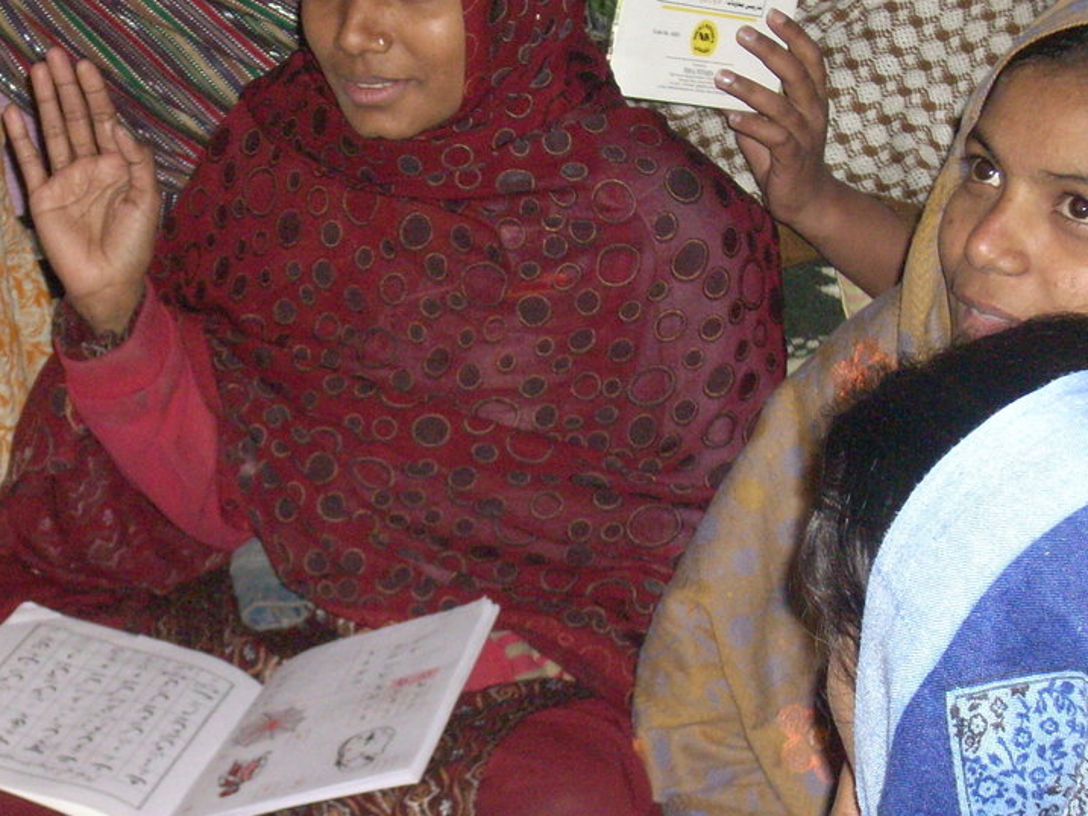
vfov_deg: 13.5
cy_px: 361
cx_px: 384
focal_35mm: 110
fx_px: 3458
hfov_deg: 17.8
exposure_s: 1/60
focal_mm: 12.8
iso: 400
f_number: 4.2
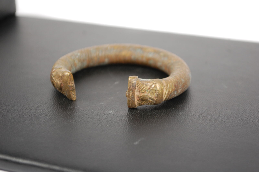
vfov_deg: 18.2
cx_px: 130
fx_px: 539
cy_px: 86
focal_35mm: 75
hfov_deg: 27.0
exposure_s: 1/100
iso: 400
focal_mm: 50
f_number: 5.6
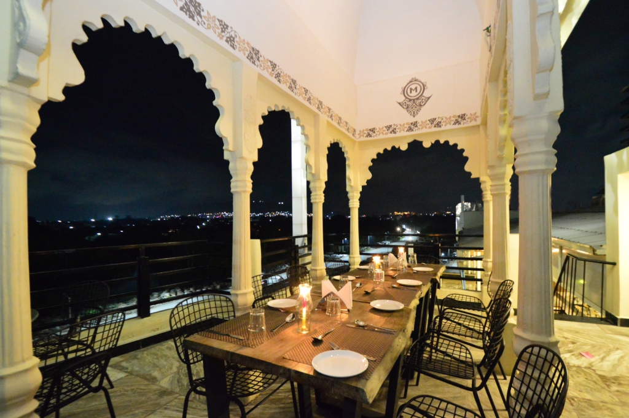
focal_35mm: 15
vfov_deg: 77.2
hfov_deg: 100.4
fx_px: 262
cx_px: 314
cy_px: 209
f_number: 3.5
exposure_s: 1/15
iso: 6400
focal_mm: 10
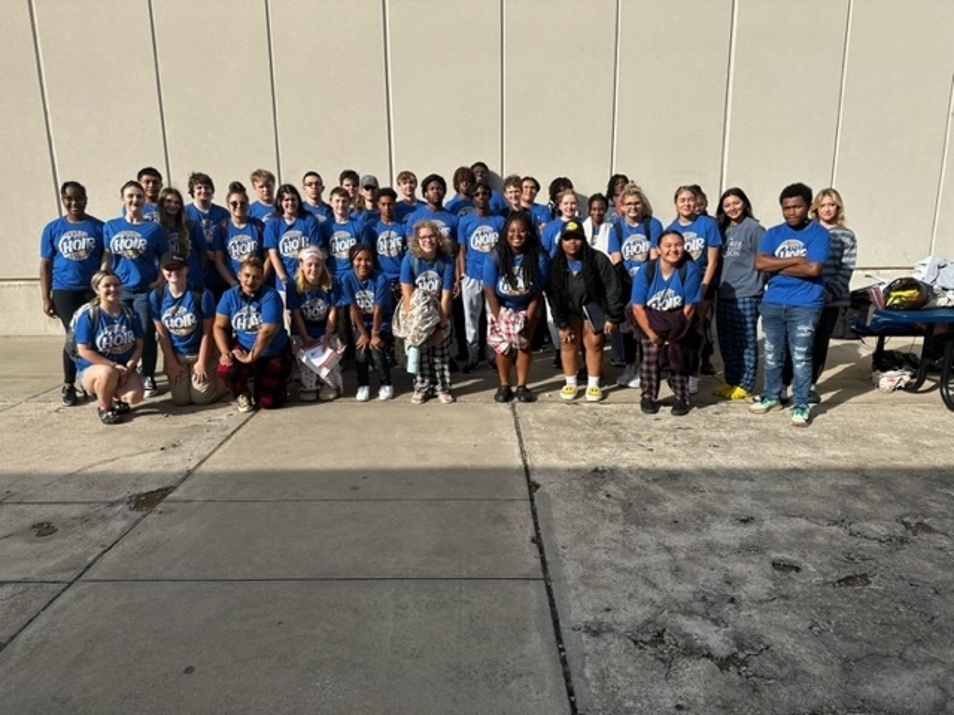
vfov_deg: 56.8
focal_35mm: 24
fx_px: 661
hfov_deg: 71.6
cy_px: 358
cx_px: 477
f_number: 1.78
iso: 80
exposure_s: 1/4545
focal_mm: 6.86
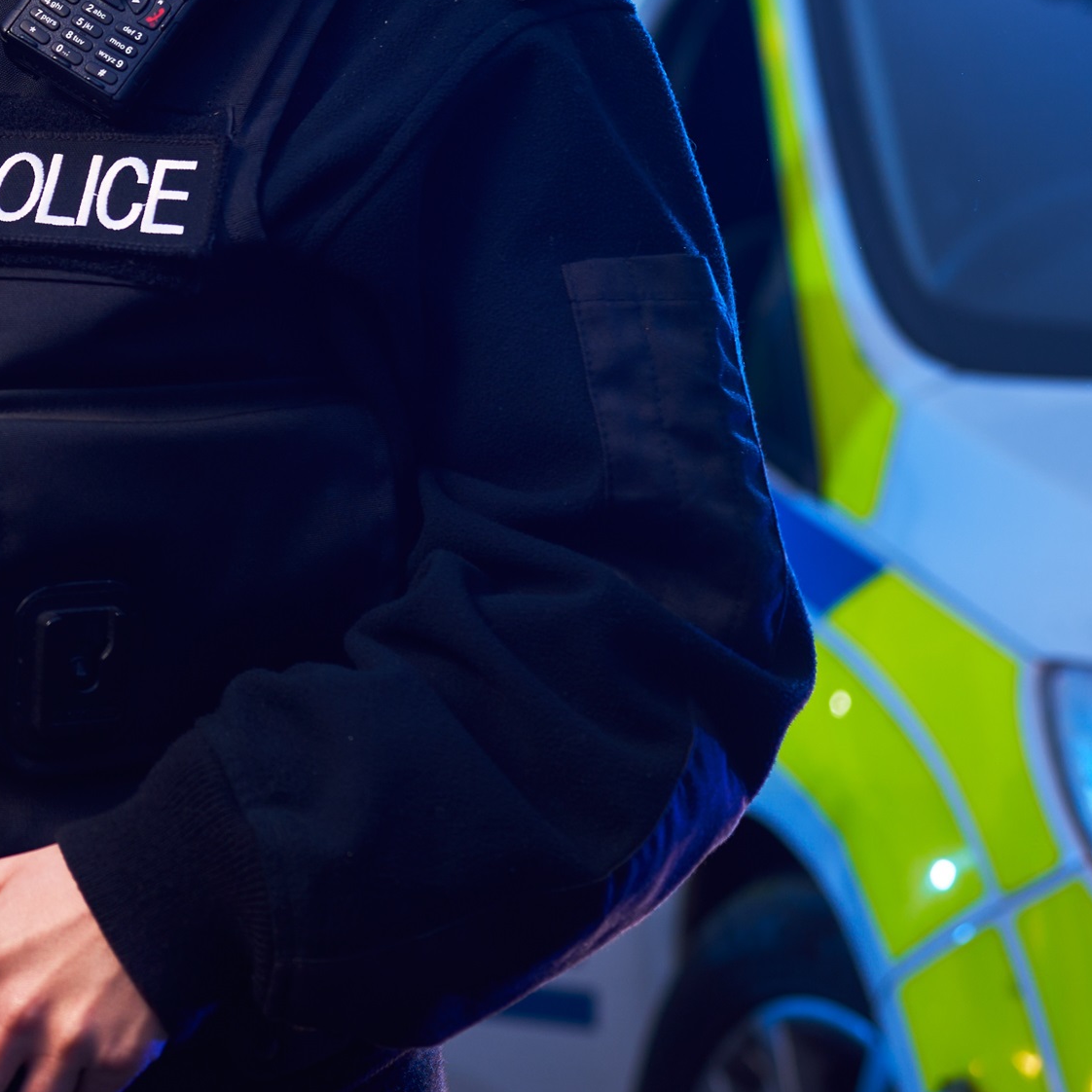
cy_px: 151
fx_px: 4497
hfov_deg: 13.4
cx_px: -267
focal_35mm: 126
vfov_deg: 13.7
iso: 50
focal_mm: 35
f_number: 2.2
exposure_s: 1/13
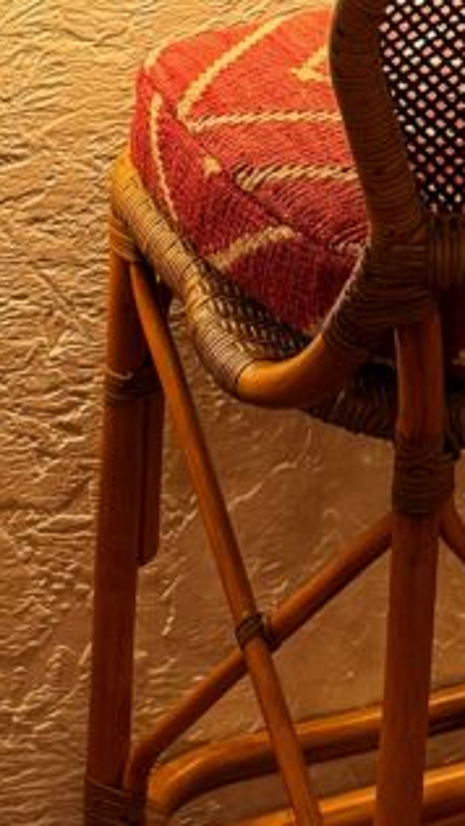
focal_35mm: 127
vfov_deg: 14.4
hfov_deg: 9.5
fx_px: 2781
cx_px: 491
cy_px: -763
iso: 125
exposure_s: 1/50
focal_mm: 6.76
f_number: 1.78
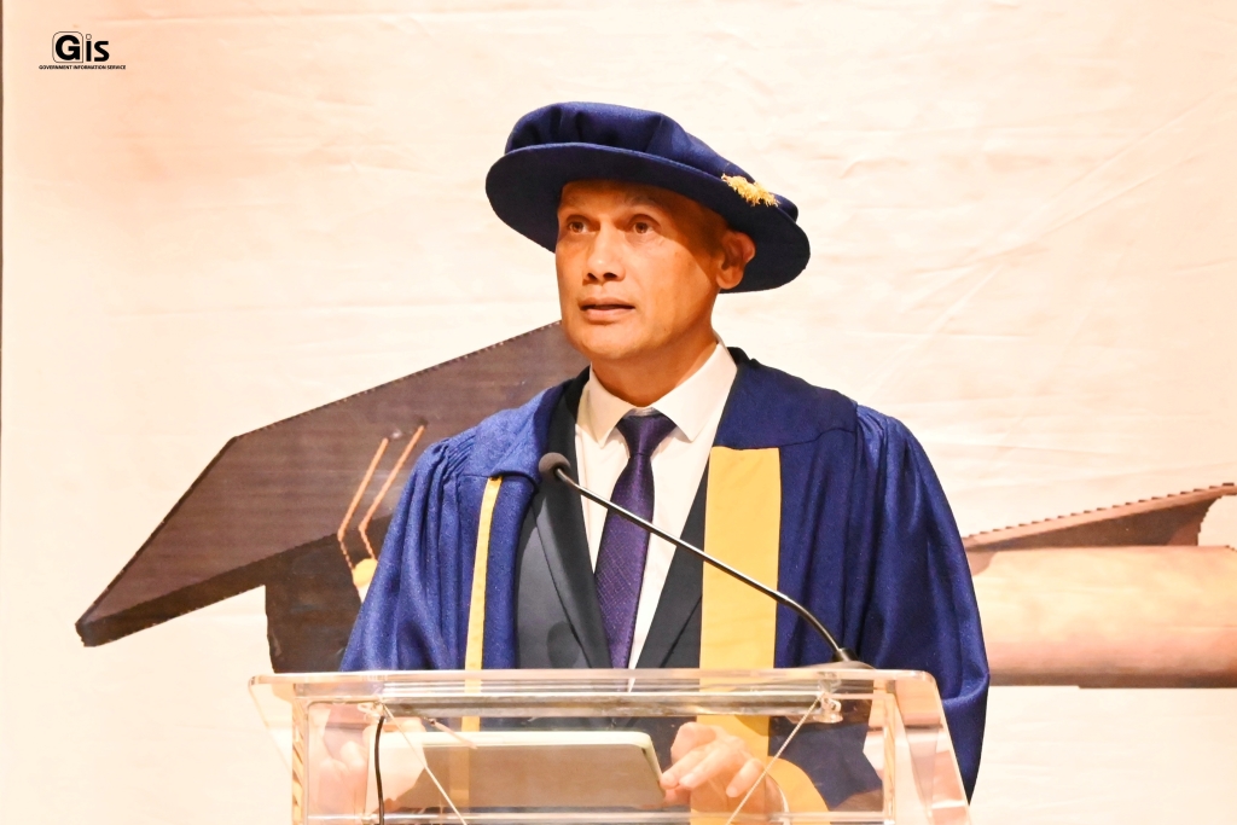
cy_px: 412
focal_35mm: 150
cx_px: 618
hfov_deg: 13.7
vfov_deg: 9.2
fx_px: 5155
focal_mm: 150
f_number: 9
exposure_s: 1/200
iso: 16000
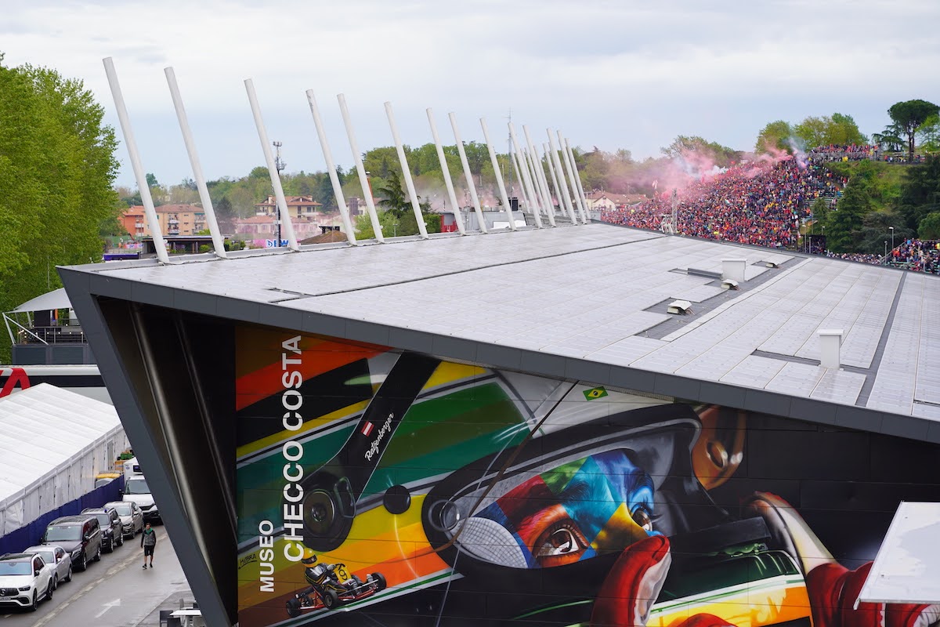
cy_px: 314
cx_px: 470
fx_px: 2741
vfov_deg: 13.0
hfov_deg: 19.5
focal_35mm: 105
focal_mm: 105
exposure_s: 1/160
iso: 100
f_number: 5
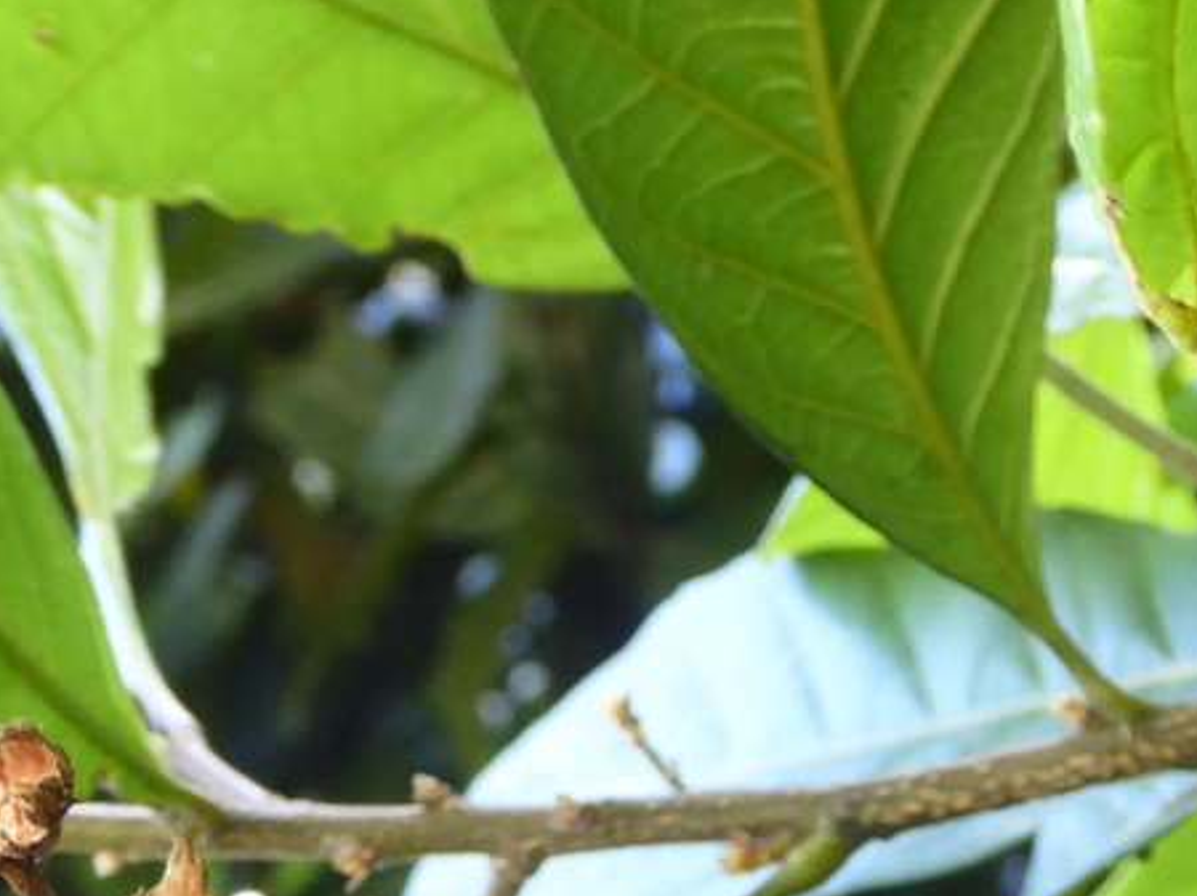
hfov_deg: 13.2
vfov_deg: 9.9
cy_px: 1008
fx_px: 5115
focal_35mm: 148
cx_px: 1043
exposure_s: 1/50
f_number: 4.3
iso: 400
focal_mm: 10.9
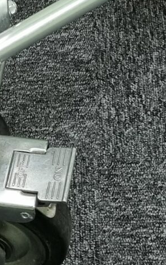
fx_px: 1085
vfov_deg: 12.6
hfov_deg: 8.7
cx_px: 70
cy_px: -224
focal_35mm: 150
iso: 125
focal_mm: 5.4
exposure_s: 1/100
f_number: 1.8
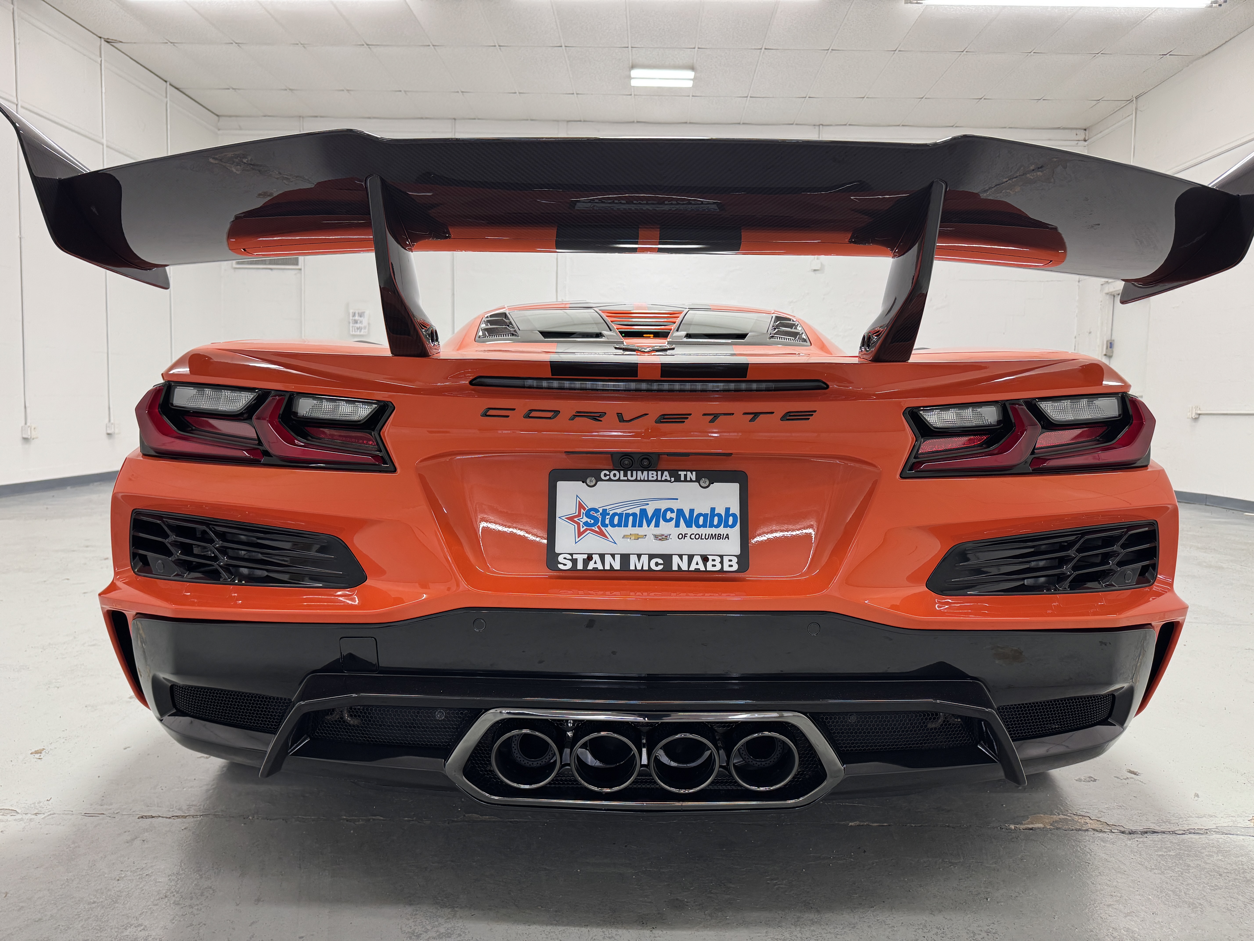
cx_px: 627
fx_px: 869
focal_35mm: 24
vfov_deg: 56.8
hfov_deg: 71.6
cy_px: 470
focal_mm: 6.76
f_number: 1.78
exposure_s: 1/120
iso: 125
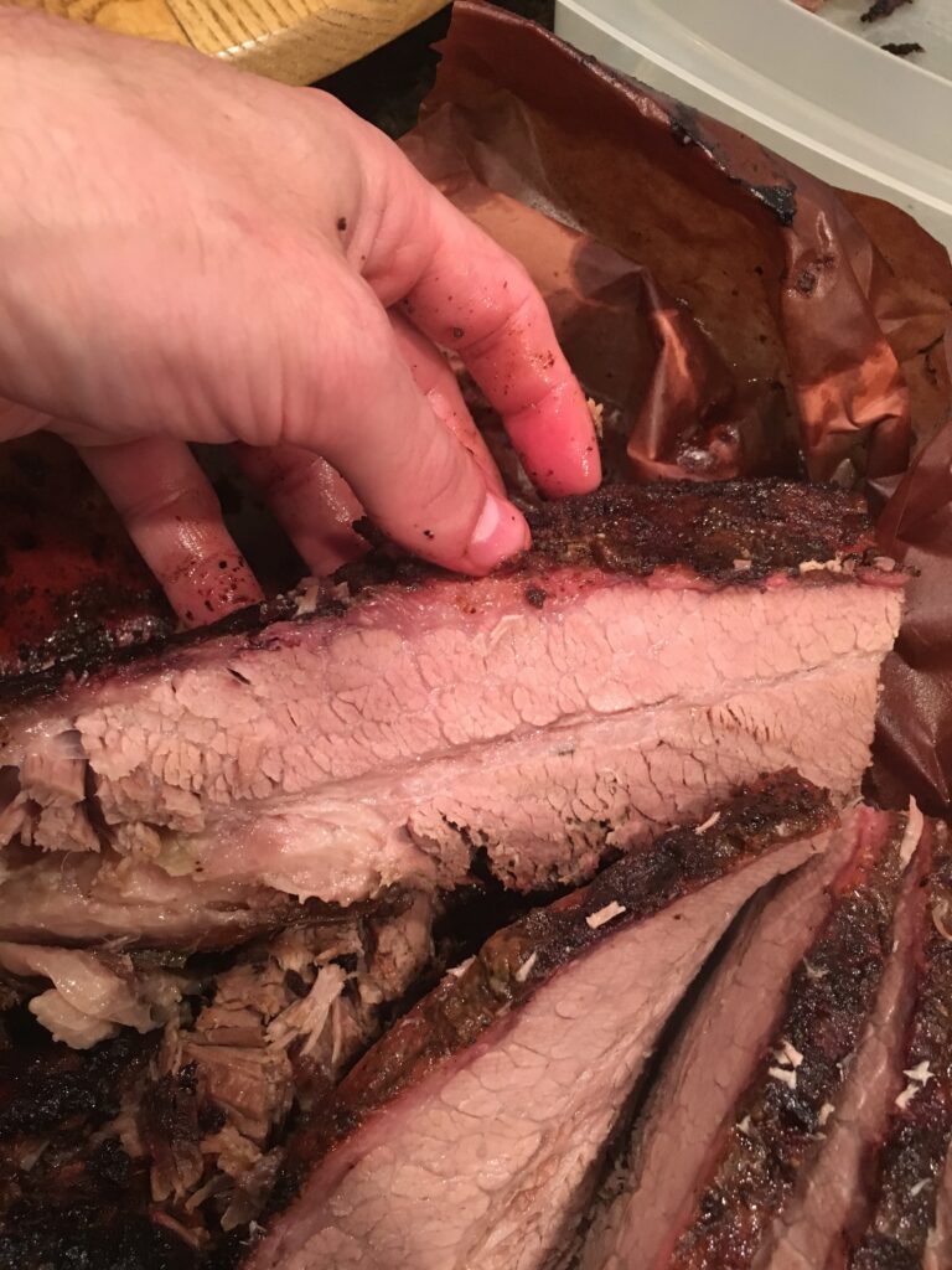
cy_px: 635
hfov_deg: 48.2
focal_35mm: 29
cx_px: 476
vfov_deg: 61.7
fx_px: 1063
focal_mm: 4.15
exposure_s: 1/15
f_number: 2.2
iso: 200
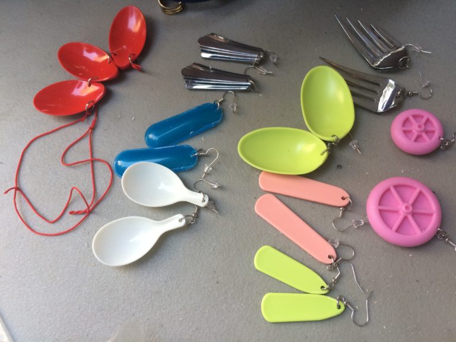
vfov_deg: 48.2
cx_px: 228
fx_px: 382
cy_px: 171
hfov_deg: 61.7
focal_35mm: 29
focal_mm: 4.15
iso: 50
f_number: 2.2
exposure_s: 1/30
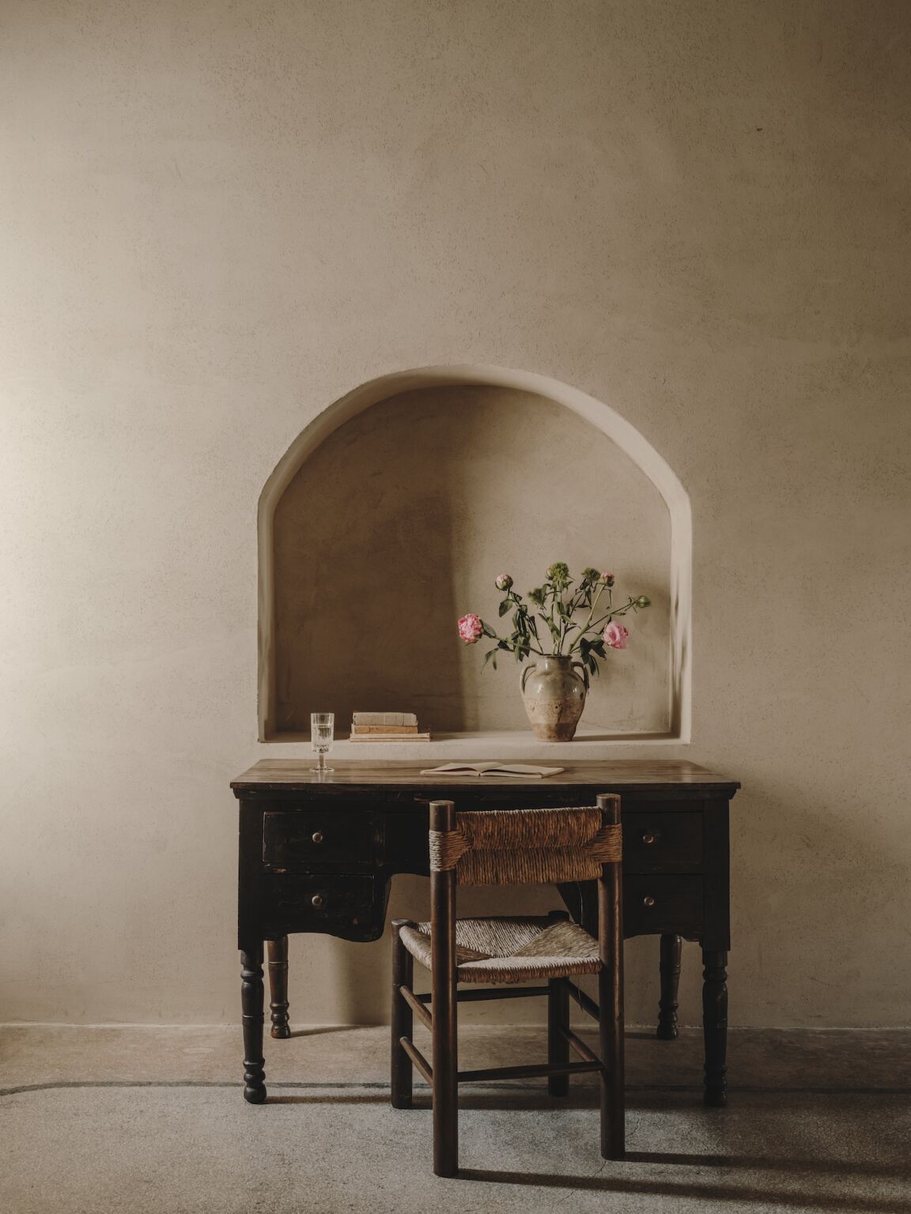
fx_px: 1263
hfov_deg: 39.7
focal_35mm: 36
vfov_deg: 51.4
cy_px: 607
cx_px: 456
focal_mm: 45.7
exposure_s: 1/4
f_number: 11
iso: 400
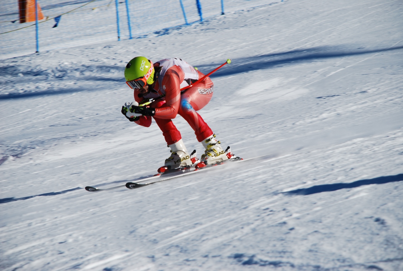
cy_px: 136
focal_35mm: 202
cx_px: 202
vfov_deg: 6.8
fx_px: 2272
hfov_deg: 10.1
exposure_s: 1/640
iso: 100
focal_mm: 135
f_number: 6.3
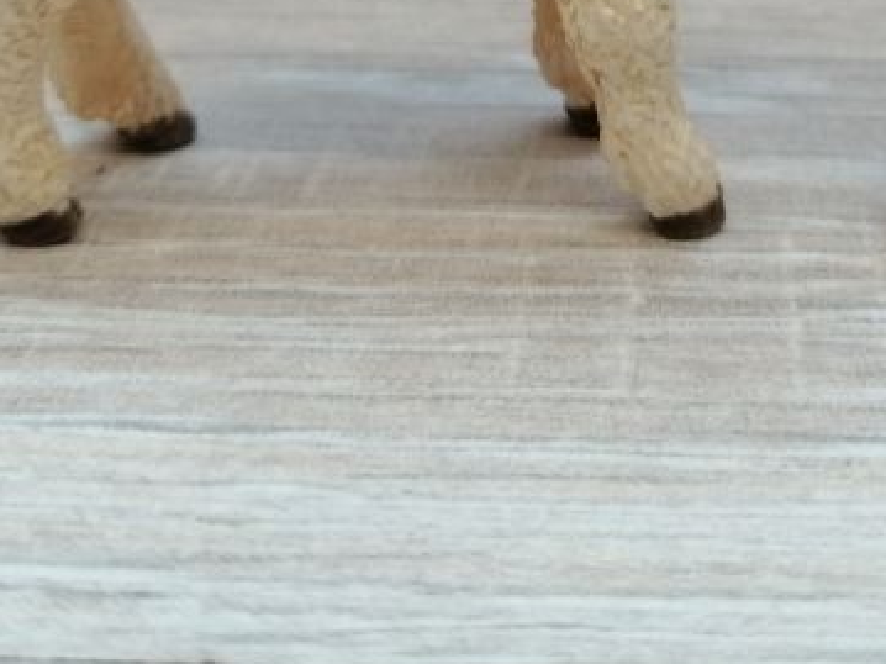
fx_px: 1970
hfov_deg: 25.1
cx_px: 629
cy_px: -254
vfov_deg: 17.6
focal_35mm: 77
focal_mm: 3.95
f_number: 1.8
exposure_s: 1/180
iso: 80
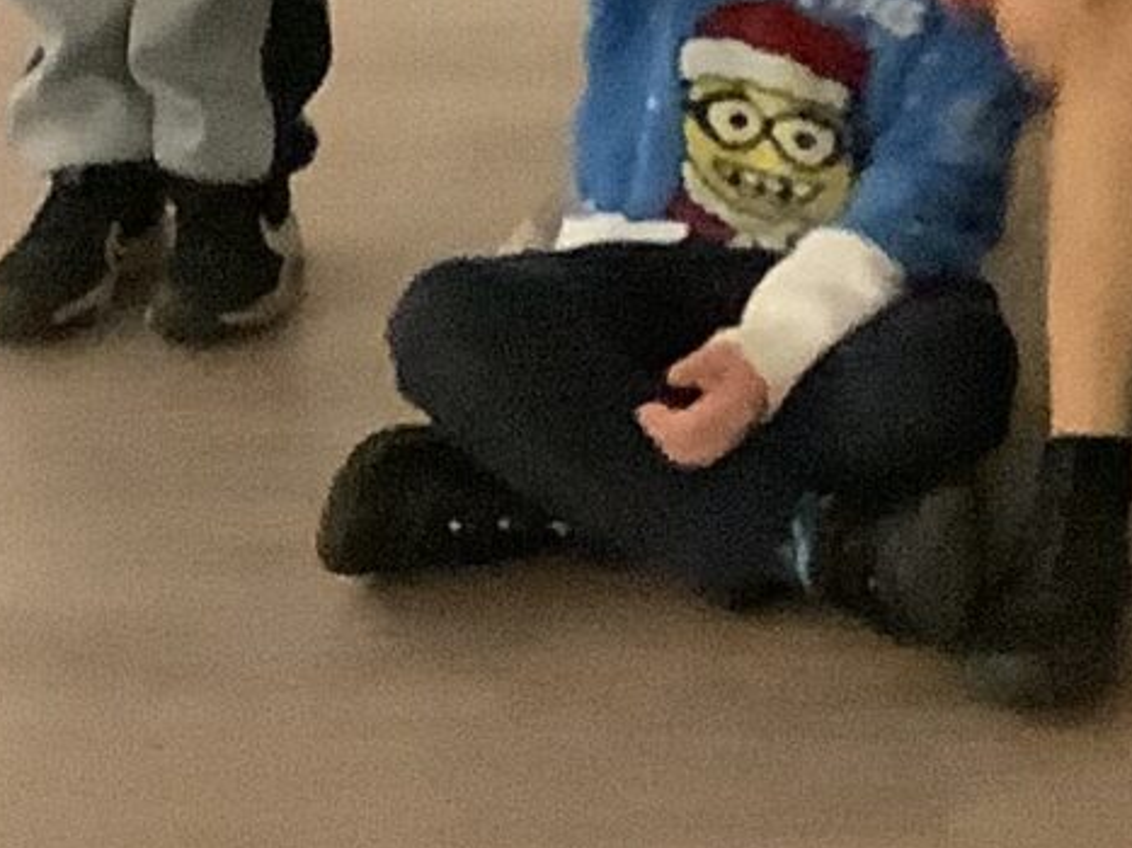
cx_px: 2140
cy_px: -906
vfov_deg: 8.3
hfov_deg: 10.8
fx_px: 5558
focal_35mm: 170
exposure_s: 1/33
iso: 400
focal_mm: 3.3
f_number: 2.4
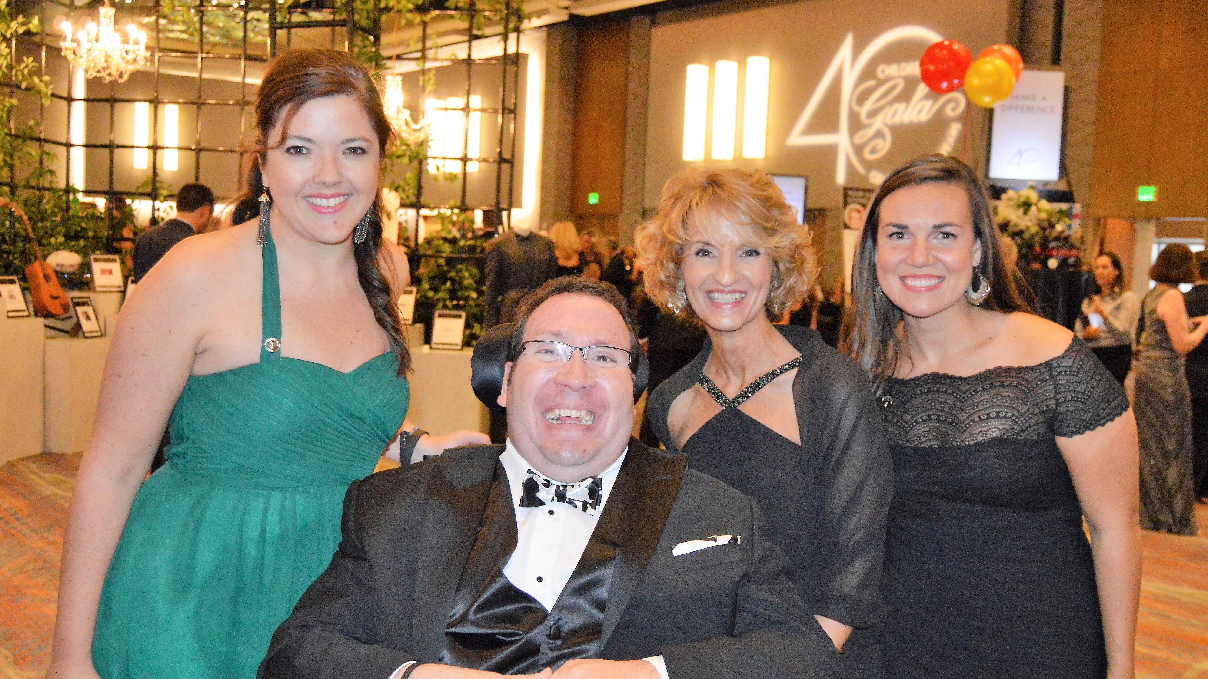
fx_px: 1281
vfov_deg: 29.6
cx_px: 628
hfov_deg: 50.5
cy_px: 397
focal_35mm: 40
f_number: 3.5
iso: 3200
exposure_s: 1/60
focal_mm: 22
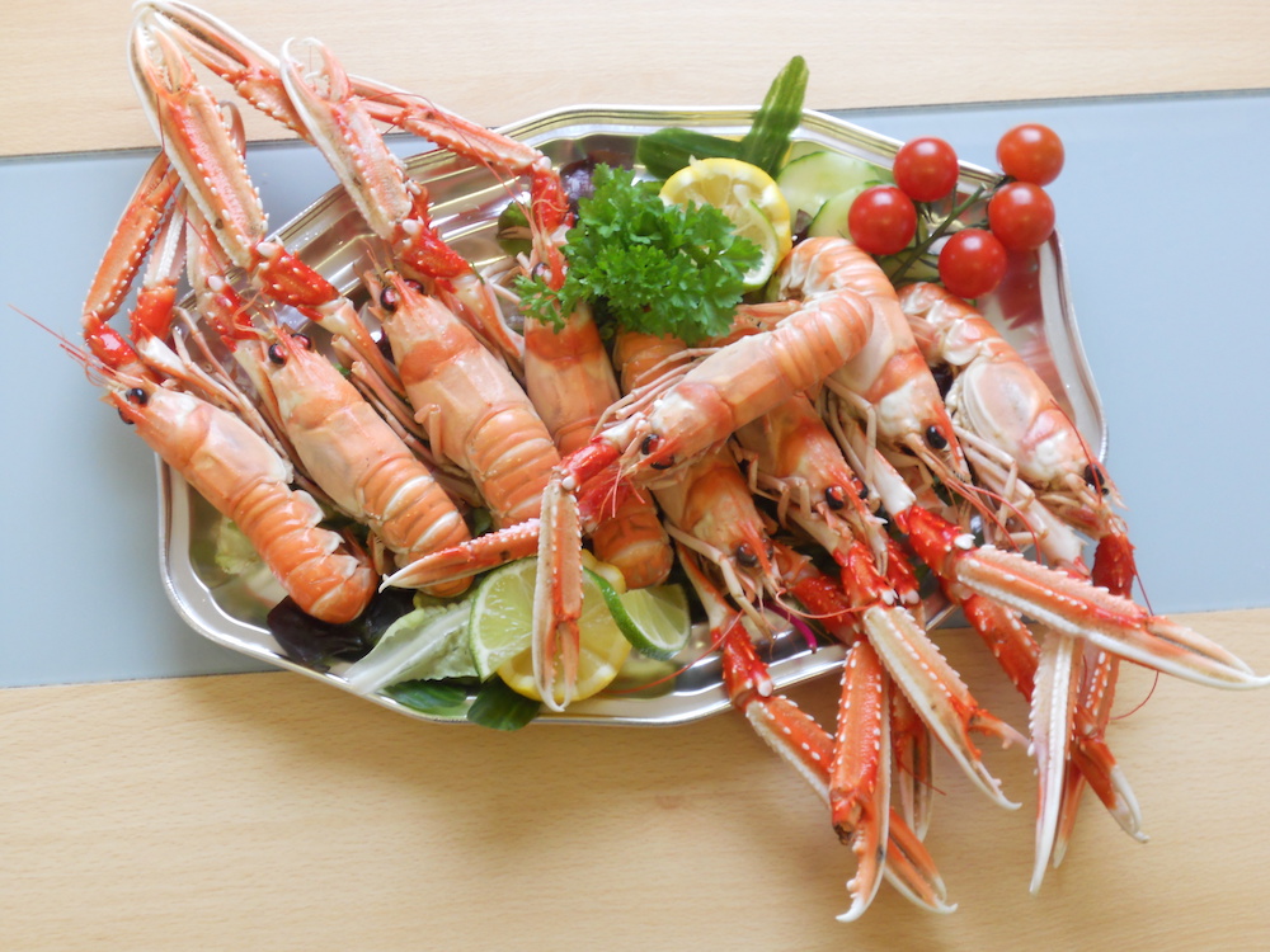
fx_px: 1981
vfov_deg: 27.0
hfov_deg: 35.5
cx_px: 635
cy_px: 476
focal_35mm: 54
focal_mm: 9.8
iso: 200
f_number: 4.8
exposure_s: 1/30
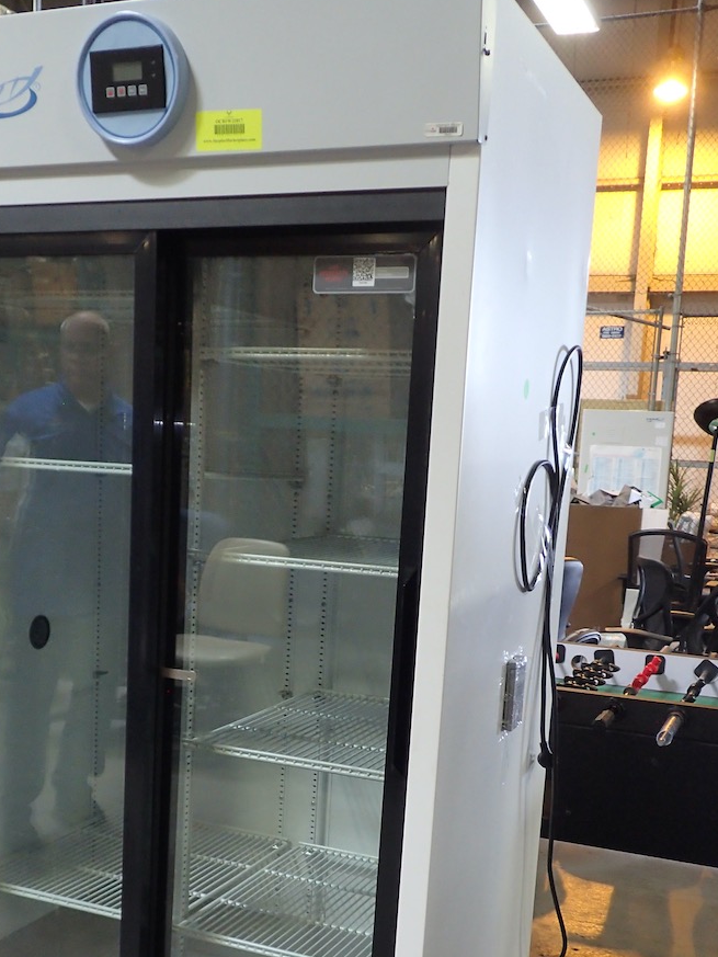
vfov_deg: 42.3
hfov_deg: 32.7
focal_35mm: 44
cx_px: 255
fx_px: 1217
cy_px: 650
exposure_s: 1/30
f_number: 2.3
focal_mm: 5.5
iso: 250
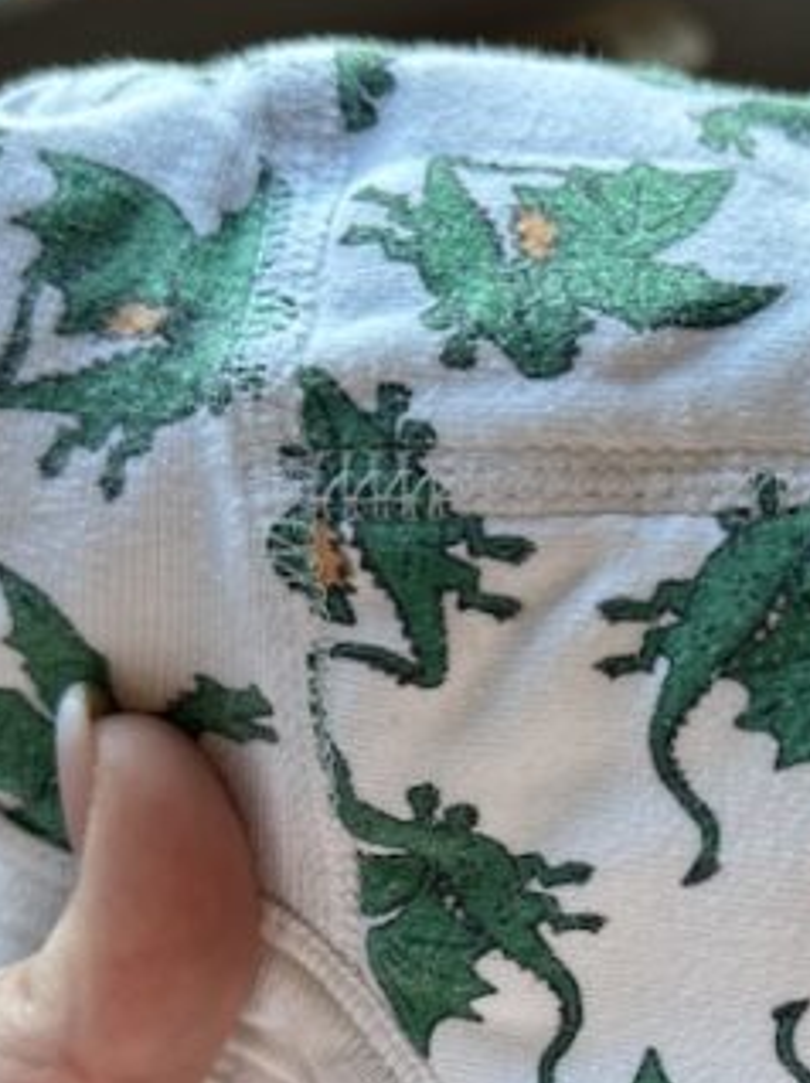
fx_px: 1718
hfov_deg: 25.6
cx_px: 742
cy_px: 753
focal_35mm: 55
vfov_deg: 34.5
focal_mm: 6.86
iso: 160
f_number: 1.78
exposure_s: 1/120
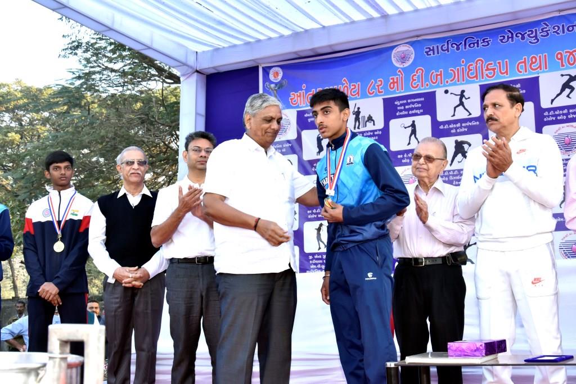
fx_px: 720
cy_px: 192
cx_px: 288
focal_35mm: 45
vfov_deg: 29.9
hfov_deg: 43.6
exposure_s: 1/200
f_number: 8
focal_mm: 30
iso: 1250
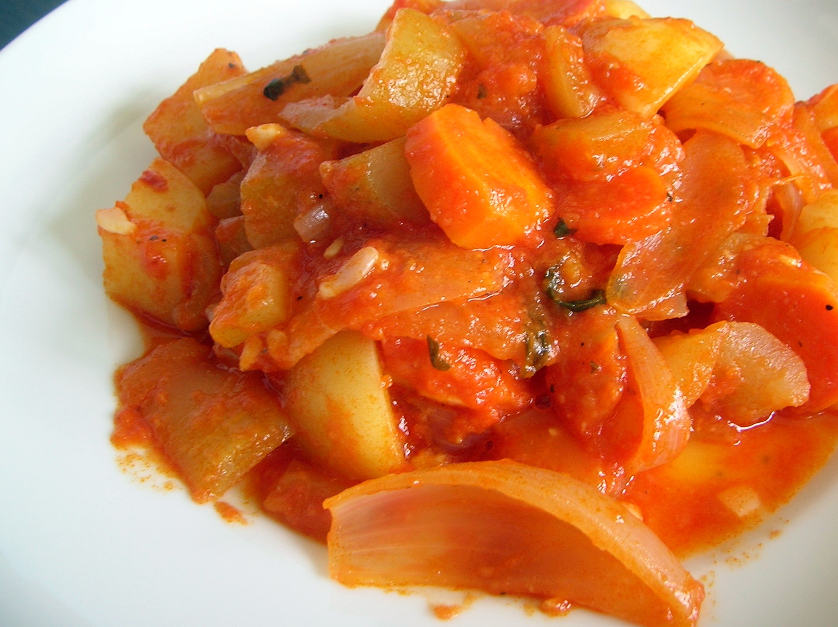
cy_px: 266
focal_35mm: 40
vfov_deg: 35.8
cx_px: 487
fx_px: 967
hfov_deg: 46.7
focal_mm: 5.7
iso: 50
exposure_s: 1/22.6
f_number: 2.9
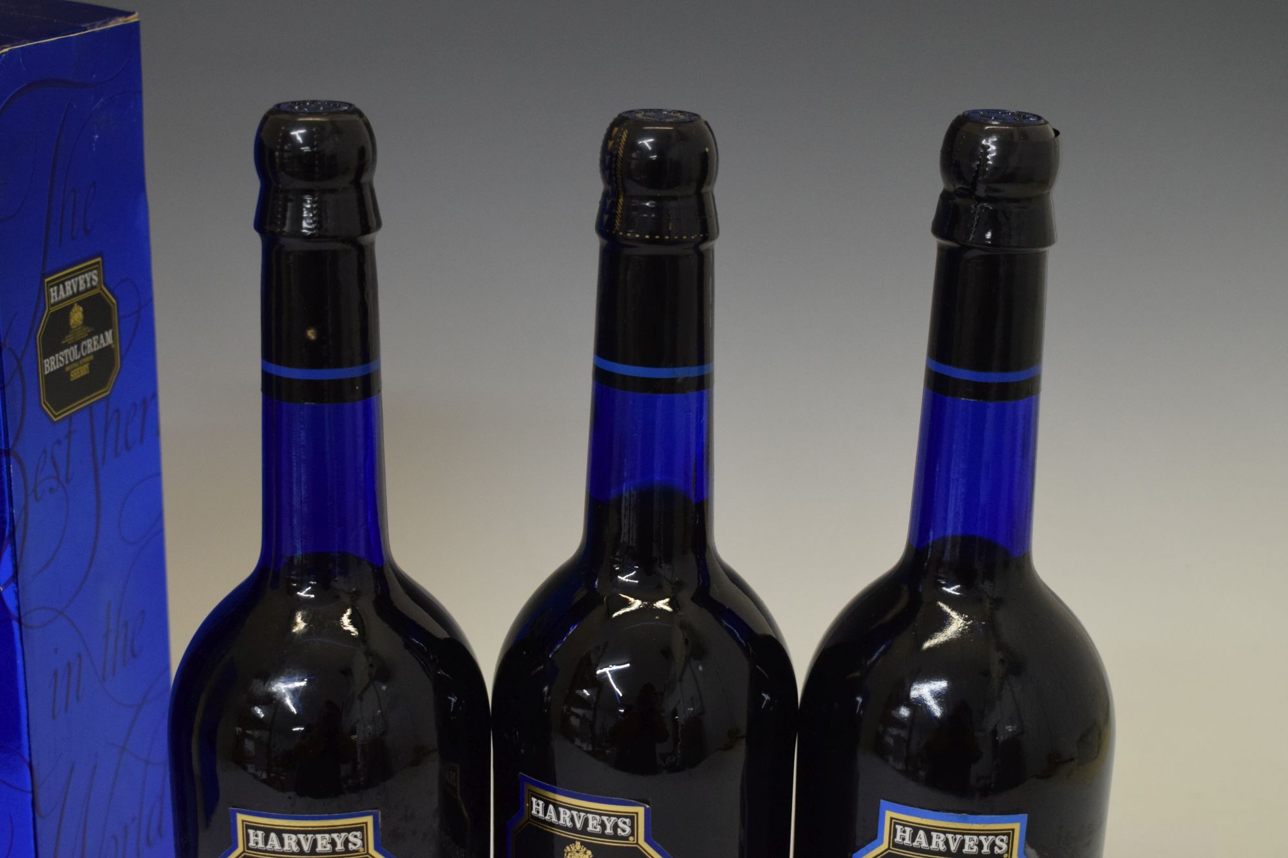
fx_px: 2254
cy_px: 429
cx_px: 644
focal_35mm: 63
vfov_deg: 21.6
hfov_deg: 31.9
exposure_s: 1/125
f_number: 6.3
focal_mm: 42
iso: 1600
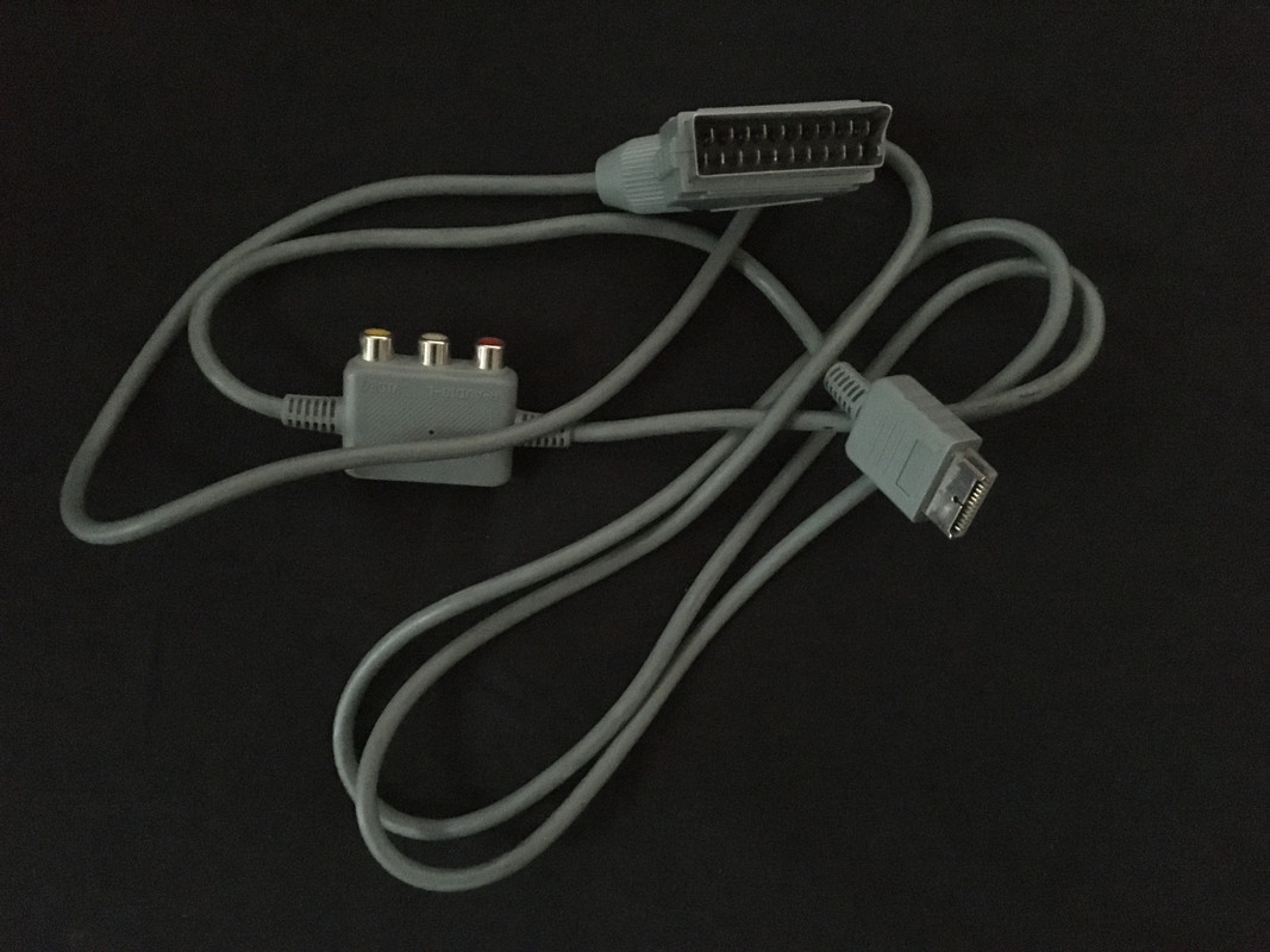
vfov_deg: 48.2
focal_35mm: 29
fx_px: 1064
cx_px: 635
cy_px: 476
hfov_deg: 61.7
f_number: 2.2
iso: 2000
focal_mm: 4.15
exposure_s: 1/17
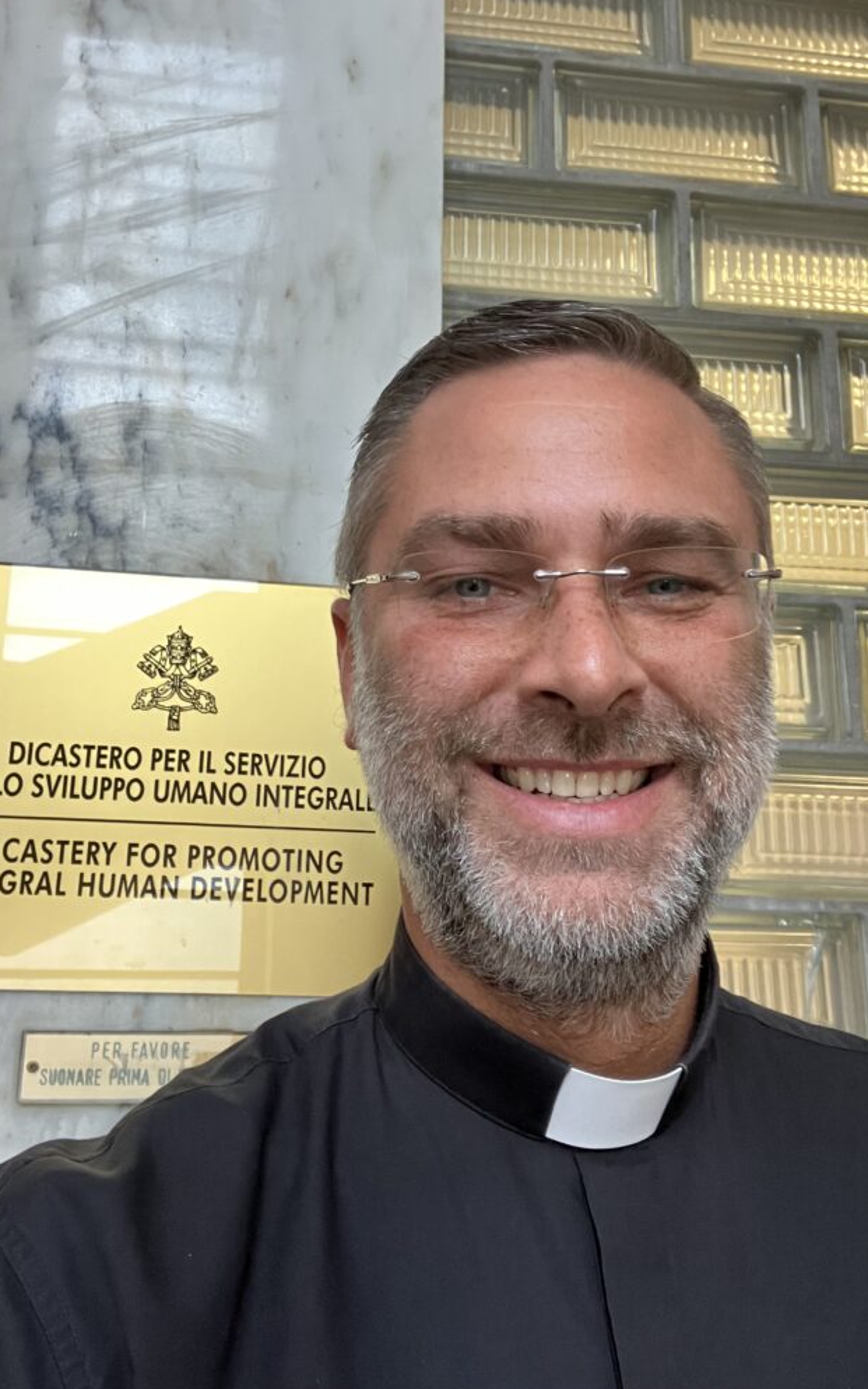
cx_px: 440
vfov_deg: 55.3
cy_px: 683
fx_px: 1324
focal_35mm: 35
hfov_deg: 36.3
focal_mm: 2.87
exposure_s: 1/60
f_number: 2.2
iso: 250
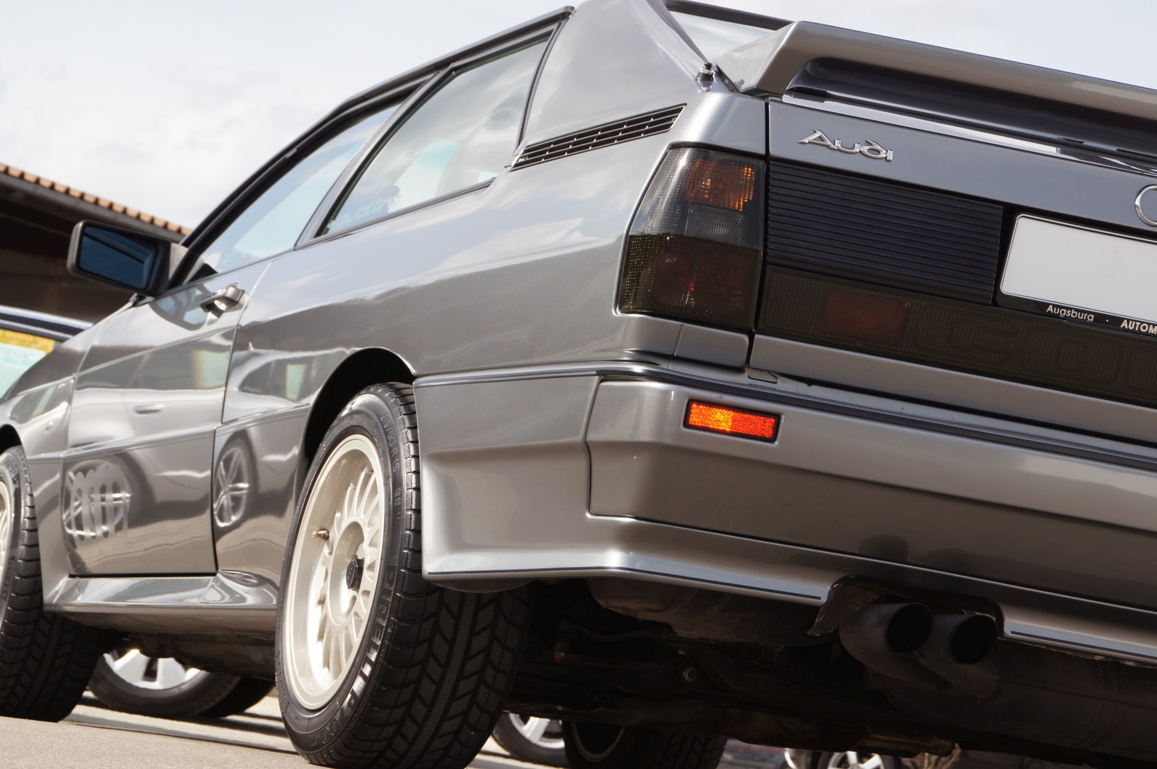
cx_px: 578
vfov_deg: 12.2
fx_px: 3612
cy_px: 384
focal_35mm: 112
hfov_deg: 18.2
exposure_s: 1/125
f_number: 11
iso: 100
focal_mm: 75
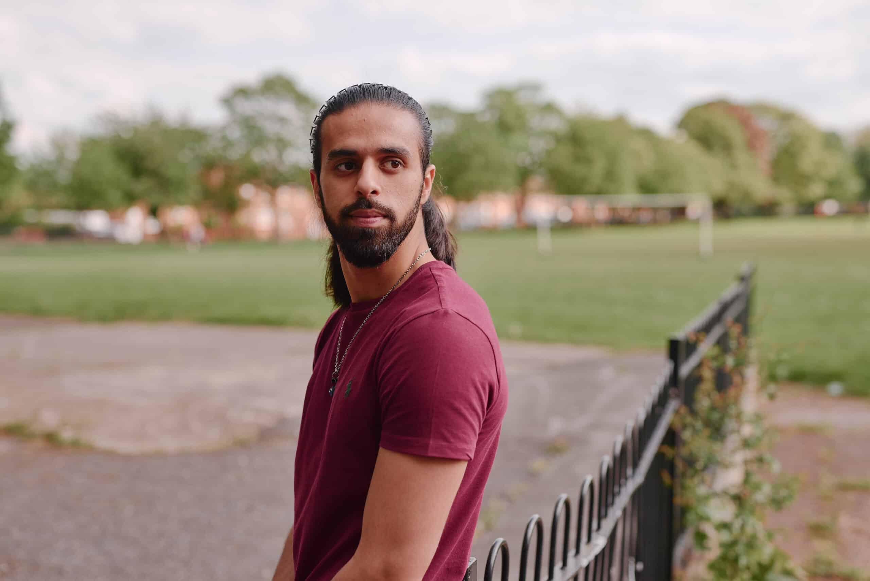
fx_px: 1209
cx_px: 435
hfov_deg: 39.6
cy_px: 290
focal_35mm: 50
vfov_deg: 27.0
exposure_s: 1/2000
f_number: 2.5
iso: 100
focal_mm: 50
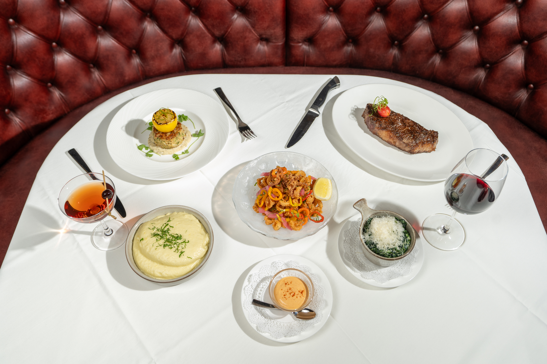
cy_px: 182
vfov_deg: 45.0
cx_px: 274
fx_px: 441
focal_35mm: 29
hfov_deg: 63.7
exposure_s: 1/200
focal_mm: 29
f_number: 4.5
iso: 100
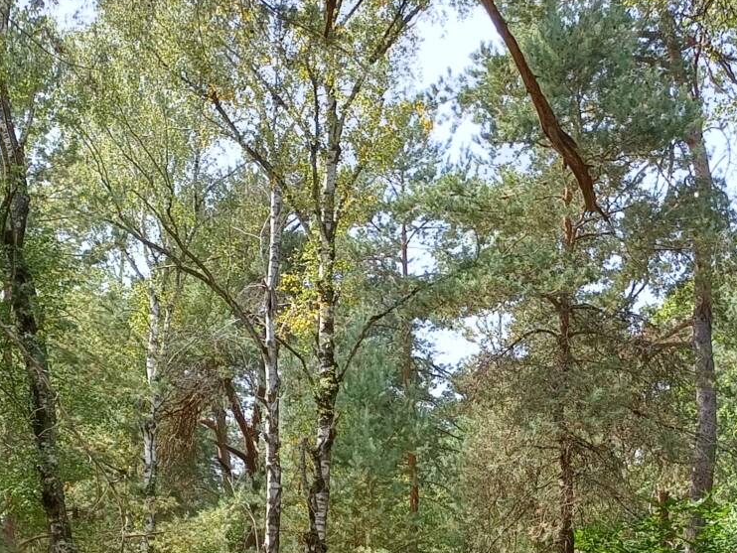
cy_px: 696
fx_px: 1363
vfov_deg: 21.1
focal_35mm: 64
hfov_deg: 30.3
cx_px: 352
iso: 50
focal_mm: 4.65
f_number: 1.8
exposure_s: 1/181
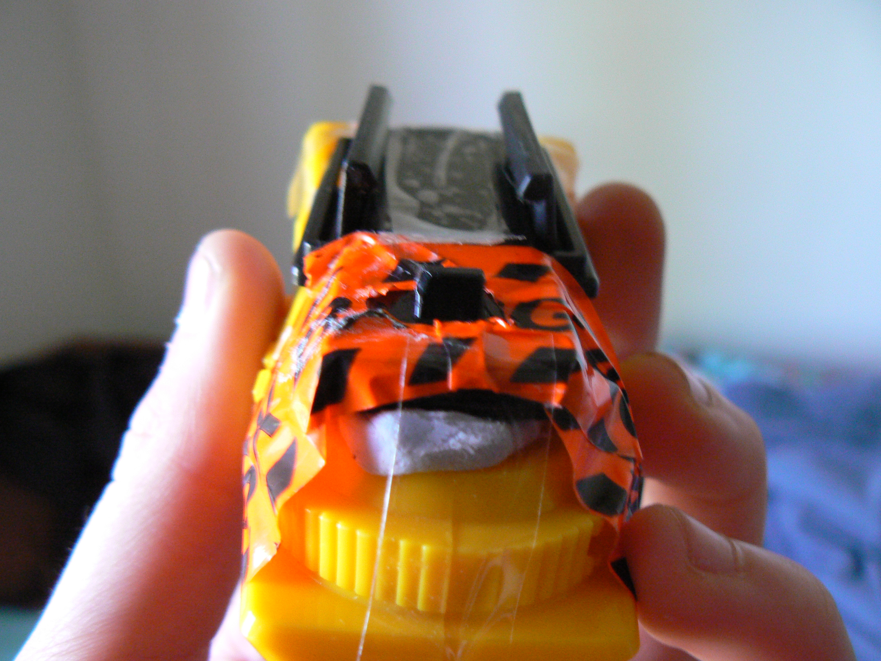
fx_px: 916
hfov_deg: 51.4
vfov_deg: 39.7
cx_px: 440
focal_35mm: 36
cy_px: 330
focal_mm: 6
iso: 200
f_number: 2.8
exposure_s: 1/20
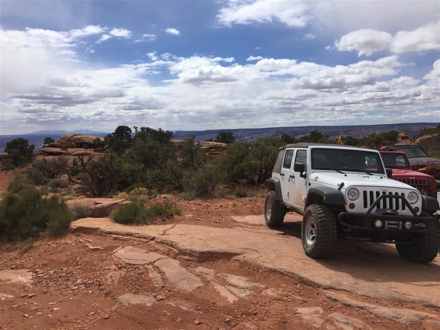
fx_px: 369
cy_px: 165
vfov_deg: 48.2
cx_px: 220
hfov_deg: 61.7
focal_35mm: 29
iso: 32
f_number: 2.2
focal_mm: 4.15
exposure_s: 1/4405
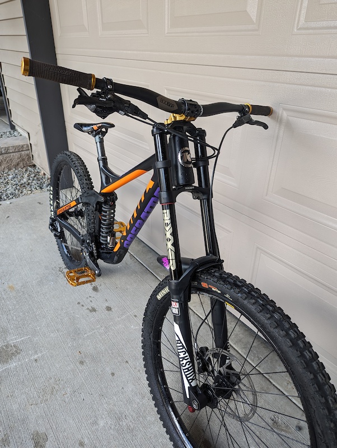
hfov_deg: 56.9
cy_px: 224
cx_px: 168
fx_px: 311
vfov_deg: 71.5
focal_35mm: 24
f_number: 1.85
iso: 41
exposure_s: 1/85.6
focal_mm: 6.81
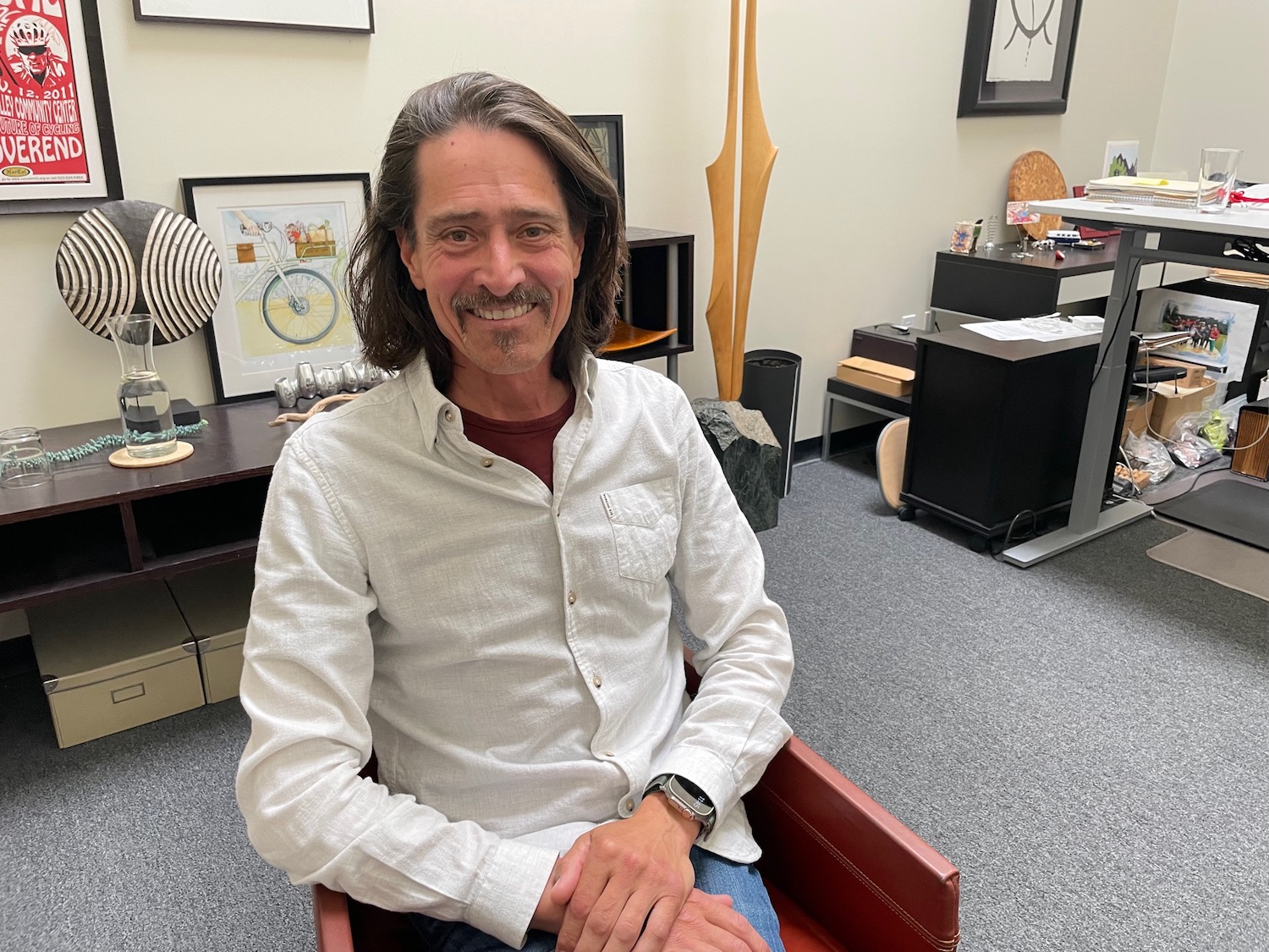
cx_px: 634
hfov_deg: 67.3
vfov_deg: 53.1
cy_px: 476
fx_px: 953
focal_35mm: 26
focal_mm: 4.2
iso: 125
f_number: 1.6
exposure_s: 1/85
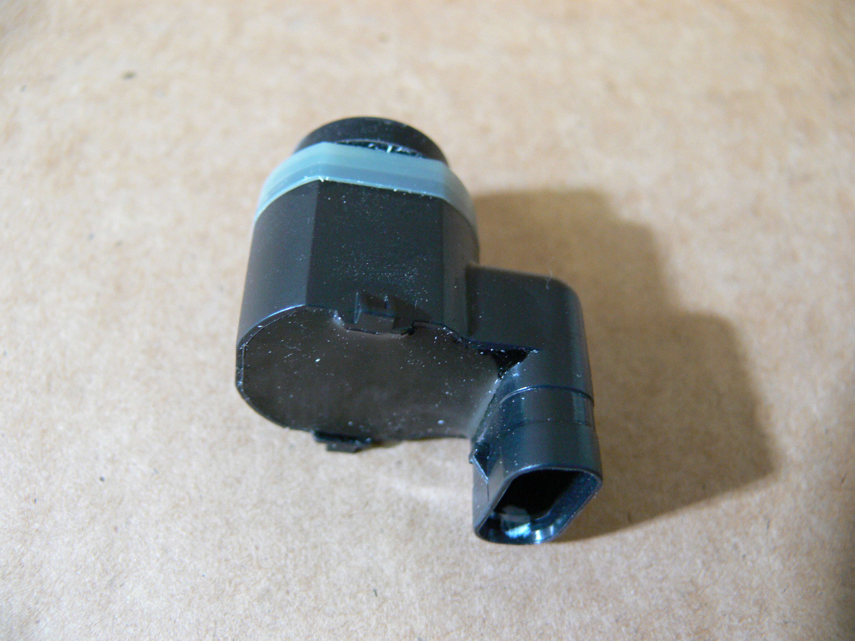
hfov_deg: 52.6
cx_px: 428
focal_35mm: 35
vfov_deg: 40.7
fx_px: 864
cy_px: 320
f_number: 2.8
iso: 200
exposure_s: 1/30
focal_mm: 7.4
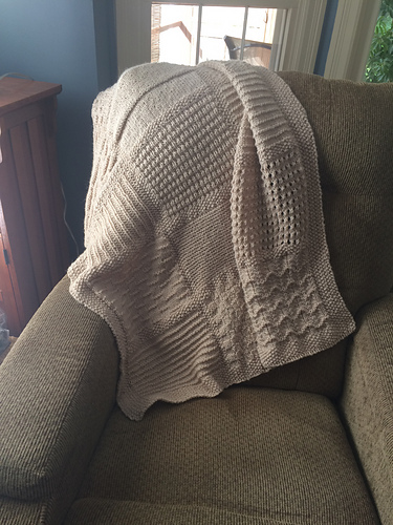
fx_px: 439
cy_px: 262
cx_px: 196
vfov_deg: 61.7
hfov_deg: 48.2
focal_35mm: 29
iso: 50
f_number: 2.2
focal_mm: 4.15
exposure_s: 1/30
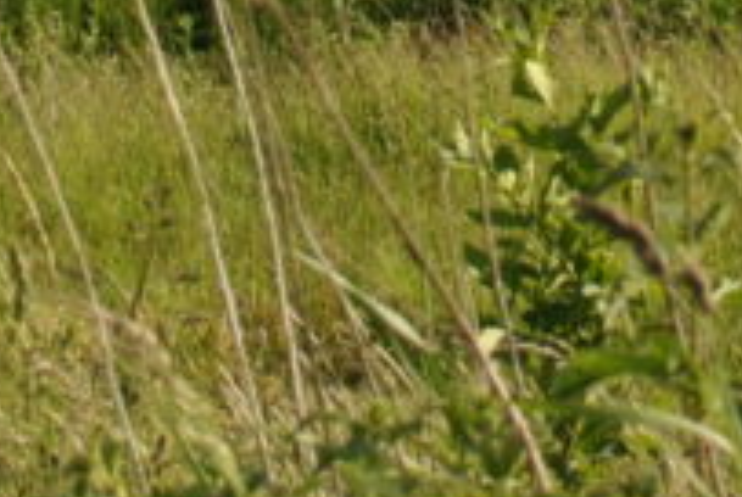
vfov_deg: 5.8
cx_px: 556
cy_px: -607
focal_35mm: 231
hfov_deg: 8.9
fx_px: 4768
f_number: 4.2
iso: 160
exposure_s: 1/1000
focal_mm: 26
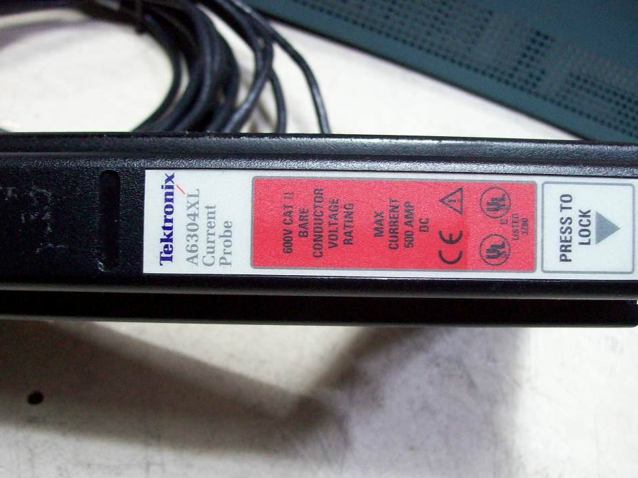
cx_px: 315
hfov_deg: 47.9
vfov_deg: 36.8
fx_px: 719
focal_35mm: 39
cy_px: 253
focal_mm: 6
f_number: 2.7
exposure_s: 1/26.3
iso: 160
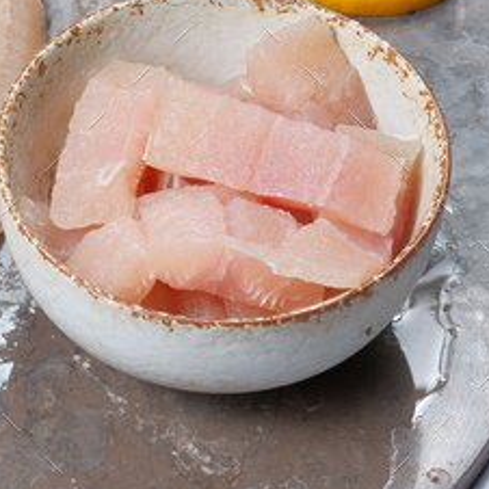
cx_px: -108
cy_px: 90
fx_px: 4459
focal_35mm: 279
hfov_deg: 6.2
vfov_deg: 6.3
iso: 200
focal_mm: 84.8
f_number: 8
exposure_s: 1/60
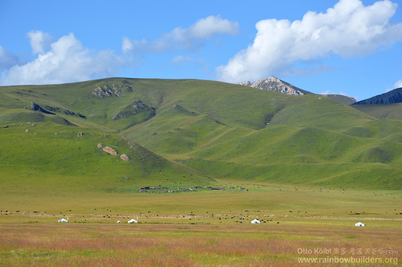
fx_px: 1506
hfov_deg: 15.2
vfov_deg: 10.1
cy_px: 134
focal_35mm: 135
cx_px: 201
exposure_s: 1/800
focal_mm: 90
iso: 400
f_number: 9
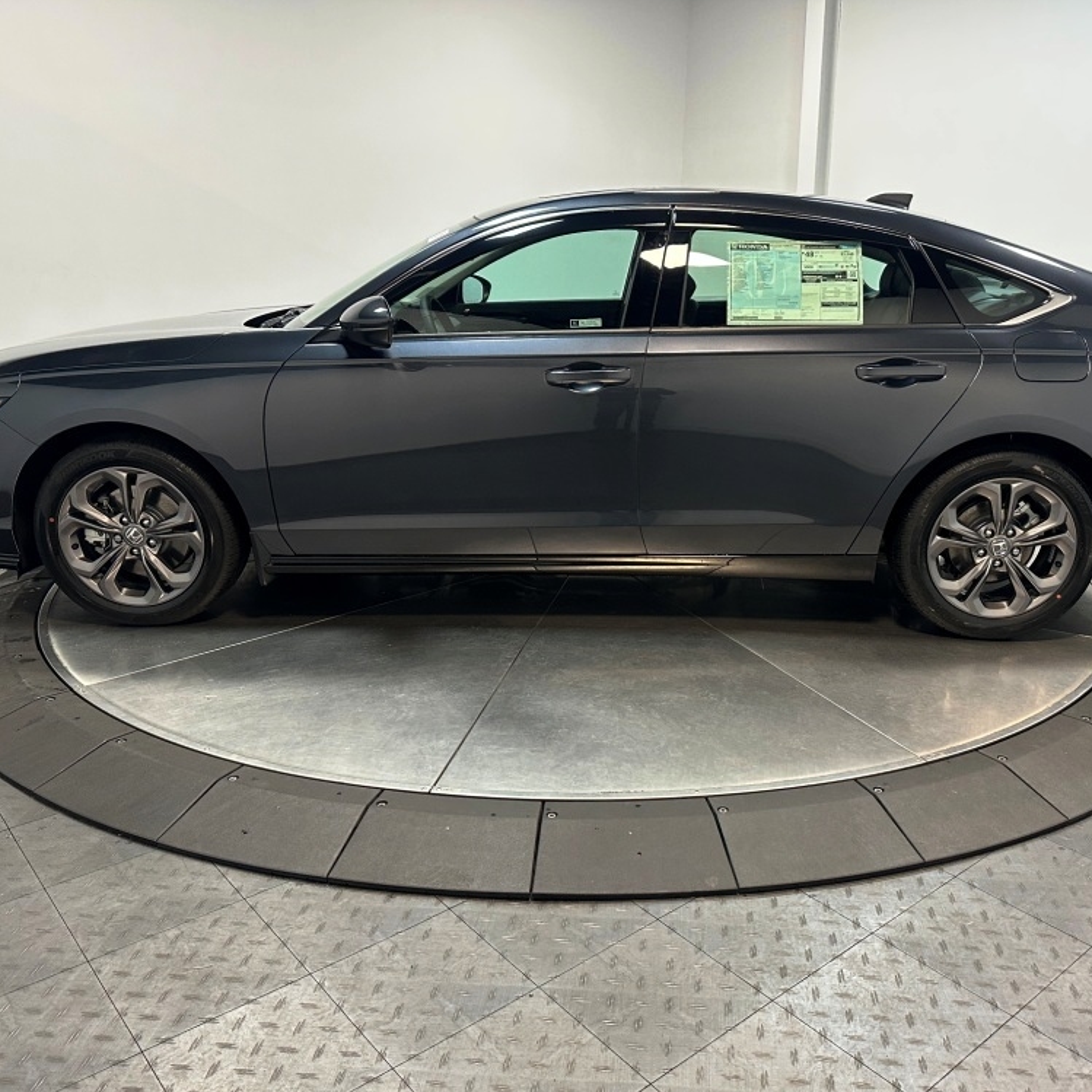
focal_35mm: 29
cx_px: 618
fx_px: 1035
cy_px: 555
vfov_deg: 55.6
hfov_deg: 55.4
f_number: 1.78
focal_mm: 6.86
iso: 400
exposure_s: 1/60
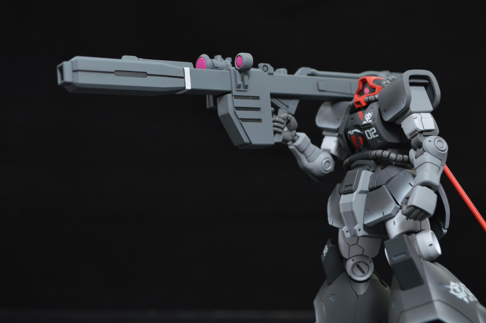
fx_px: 728
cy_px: 162
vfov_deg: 25.0
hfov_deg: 36.9
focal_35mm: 54
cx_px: 243
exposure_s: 1/15
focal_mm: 36
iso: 200
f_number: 5
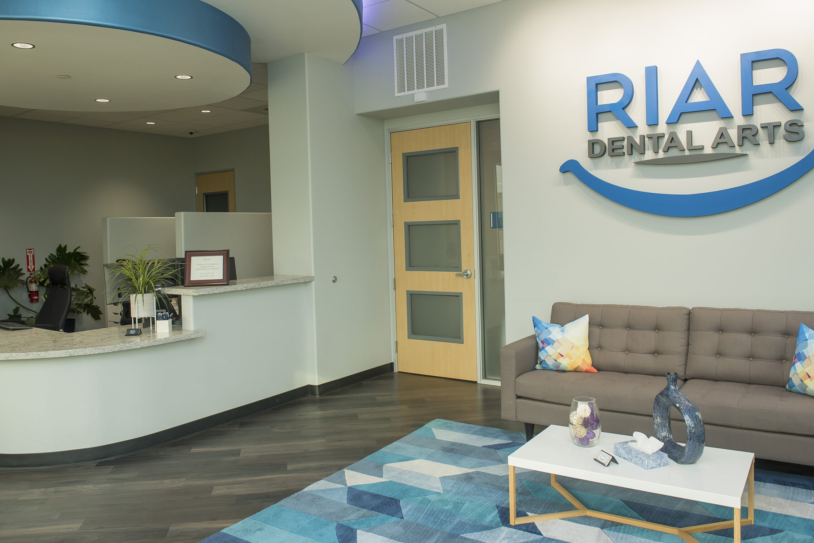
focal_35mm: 27
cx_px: 392
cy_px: 245
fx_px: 611
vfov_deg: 47.9
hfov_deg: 67.3
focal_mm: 24
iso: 800
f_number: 4.5
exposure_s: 1/125
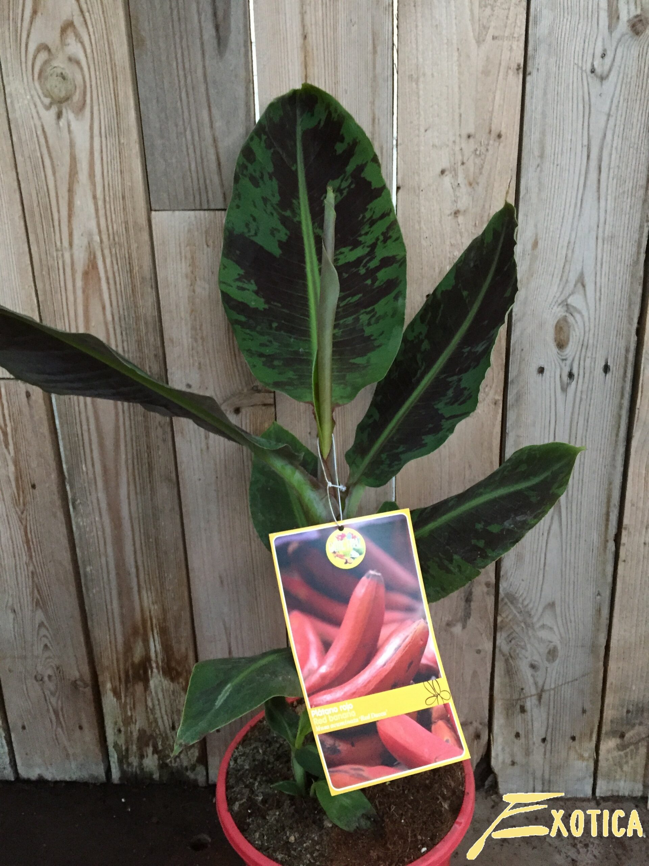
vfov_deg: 61.7
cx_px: 324
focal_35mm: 29
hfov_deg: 48.2
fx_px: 725
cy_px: 433
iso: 250
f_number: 2.2
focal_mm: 4.15
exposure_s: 1/25
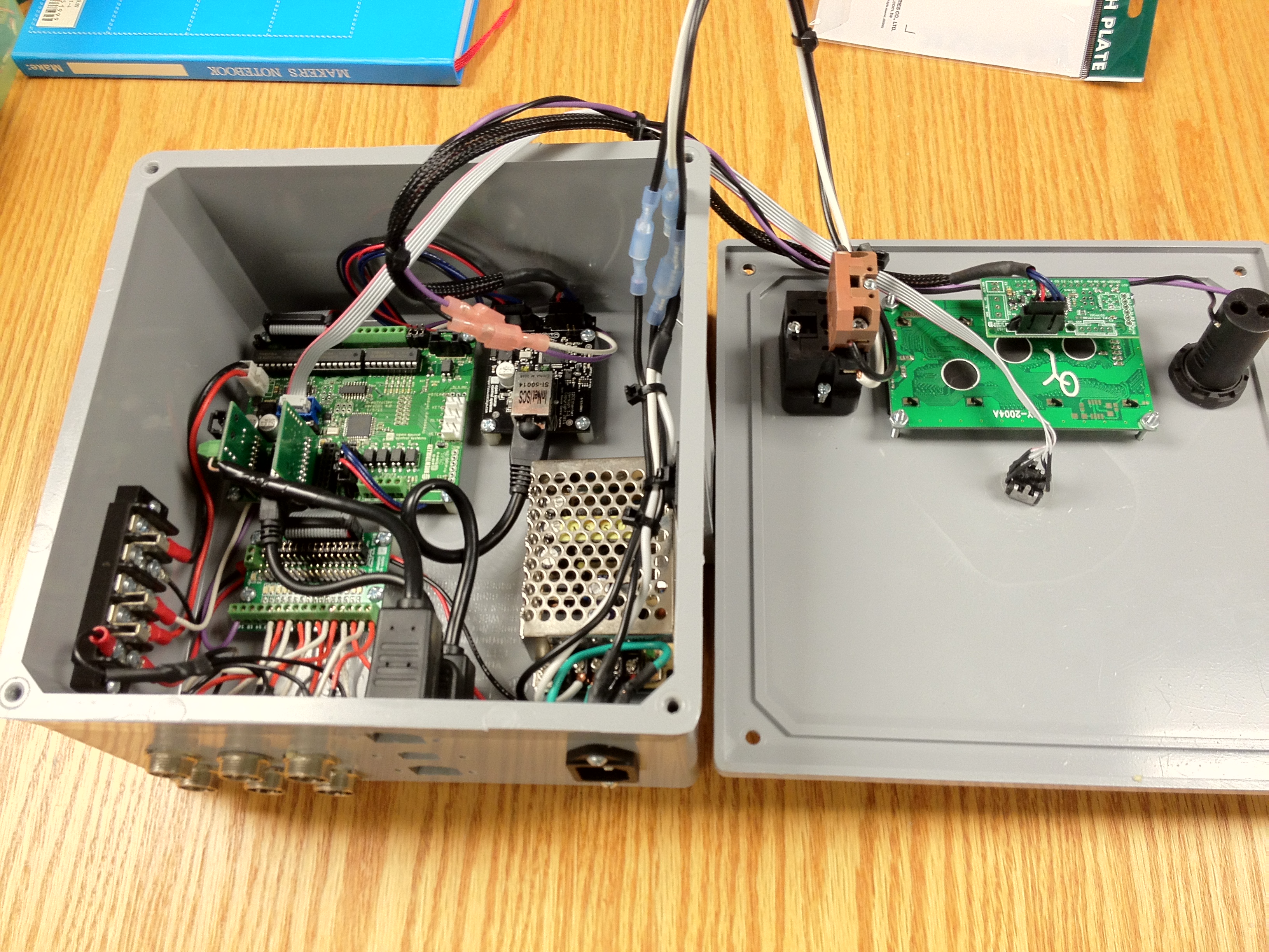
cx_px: 634
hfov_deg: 52.6
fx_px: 1283
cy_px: 476
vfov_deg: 40.7
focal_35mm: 35
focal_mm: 4.28
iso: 100
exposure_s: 1/20
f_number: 2.4
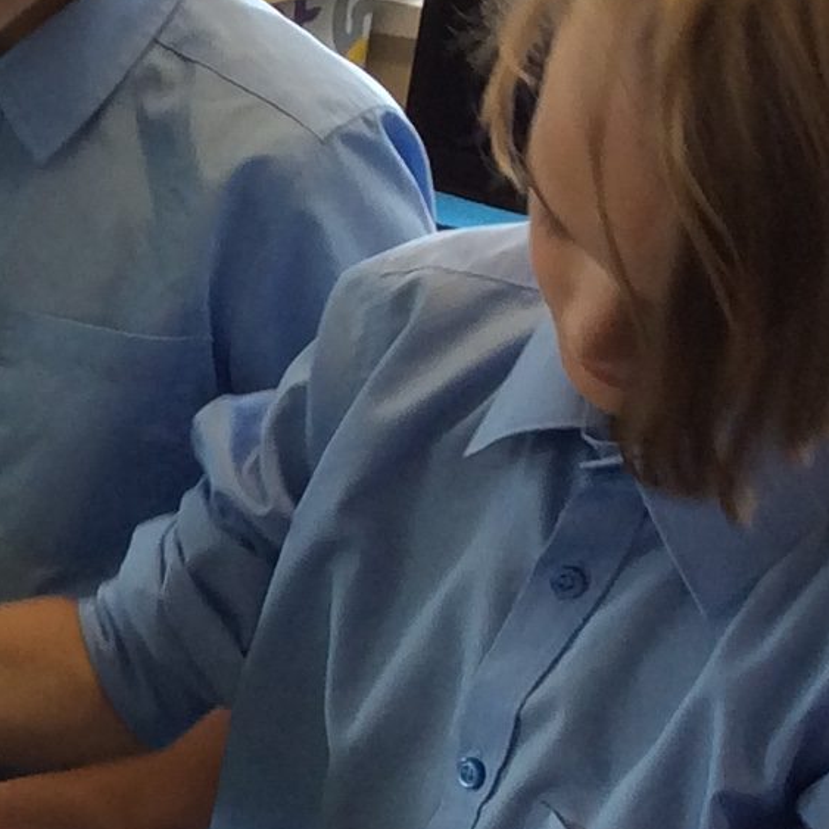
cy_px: 533
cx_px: -523
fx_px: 3522
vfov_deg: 13.4
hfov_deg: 12.6
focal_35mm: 130
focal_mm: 3.3
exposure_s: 1/25
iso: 40
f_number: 2.4
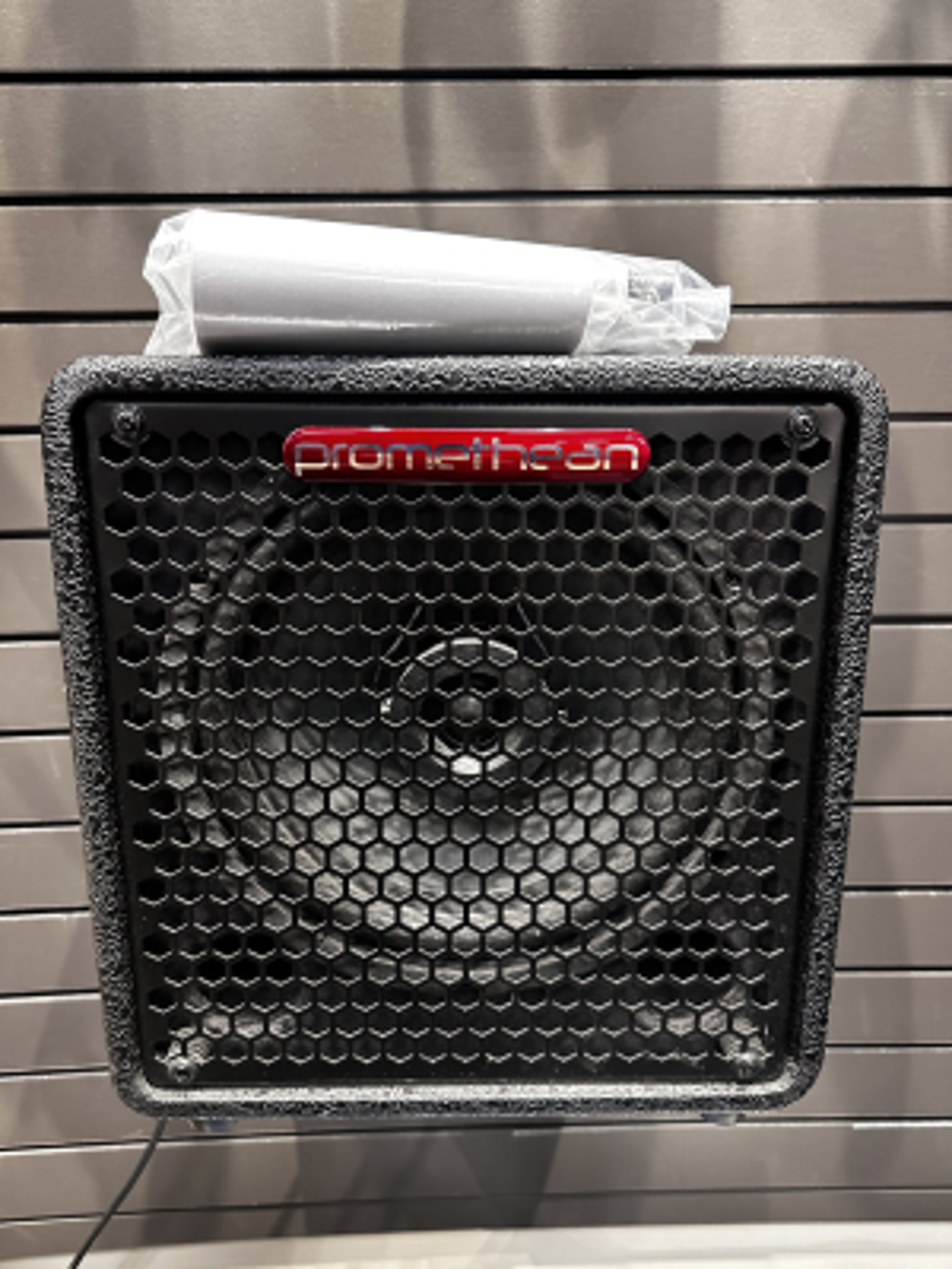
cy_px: 634
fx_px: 880
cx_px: 476
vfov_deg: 71.6
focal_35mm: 24
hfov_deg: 56.8
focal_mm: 6.86
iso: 640
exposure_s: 1/60
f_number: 1.78
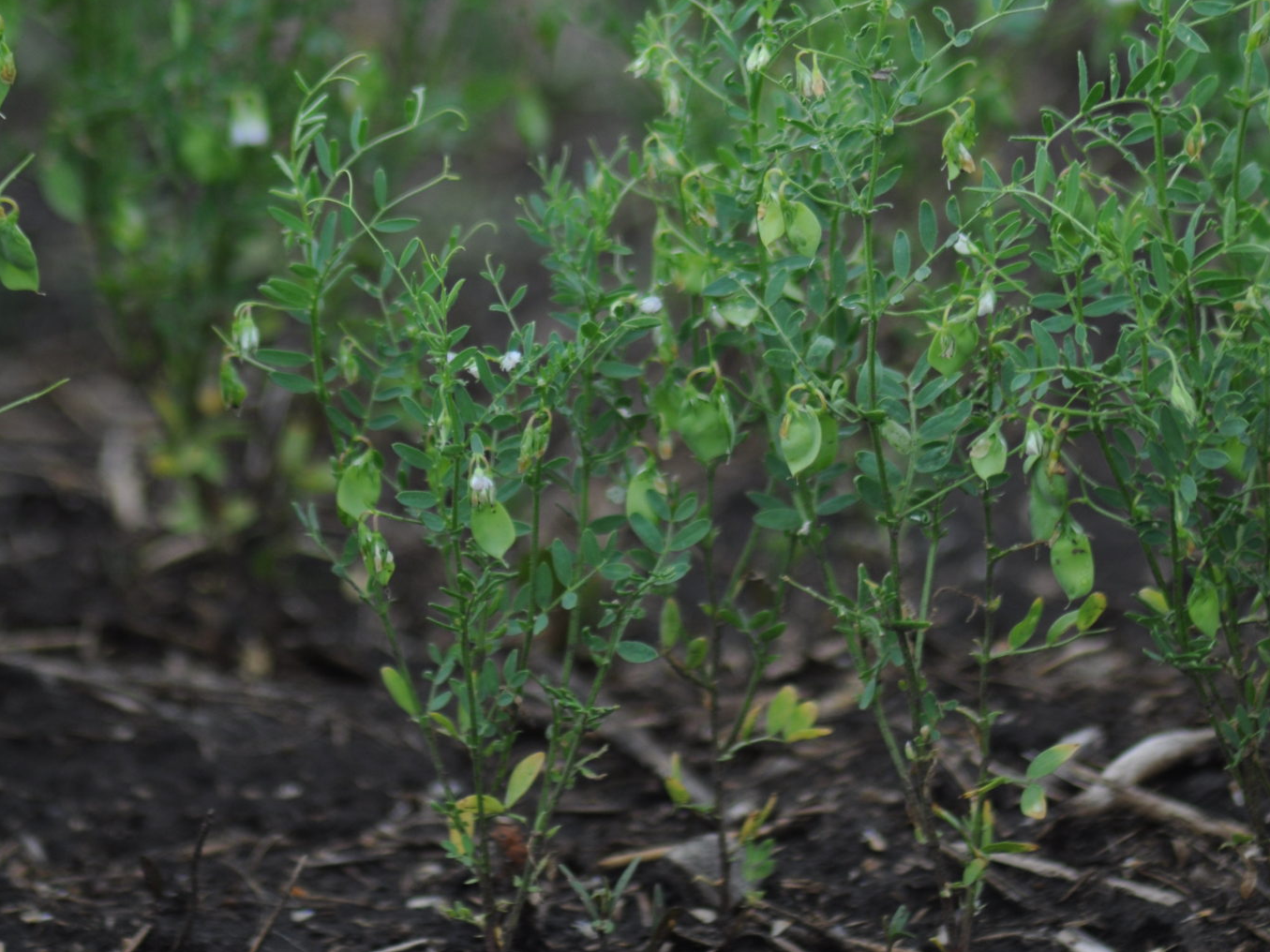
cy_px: 147
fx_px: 14381
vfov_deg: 3.8
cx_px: 634
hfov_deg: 5.1
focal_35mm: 392
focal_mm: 180
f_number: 4.5
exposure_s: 1/500
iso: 250
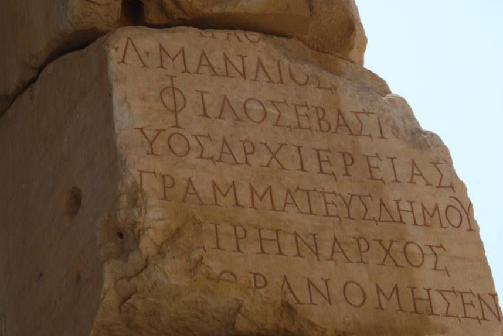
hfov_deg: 15.9
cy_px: 169
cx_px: 259
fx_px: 1804
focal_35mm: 129
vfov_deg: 10.7
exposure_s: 1/125
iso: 250
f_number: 16
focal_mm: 82
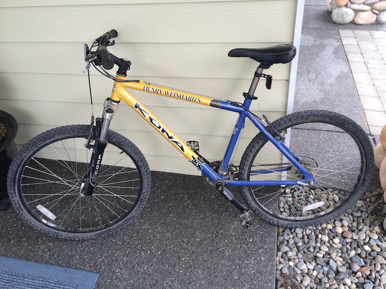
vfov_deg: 48.2
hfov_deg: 61.7
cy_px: 144
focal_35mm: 29
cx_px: 193
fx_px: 323
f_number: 2.2
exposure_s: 1/120
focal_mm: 4.15
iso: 50
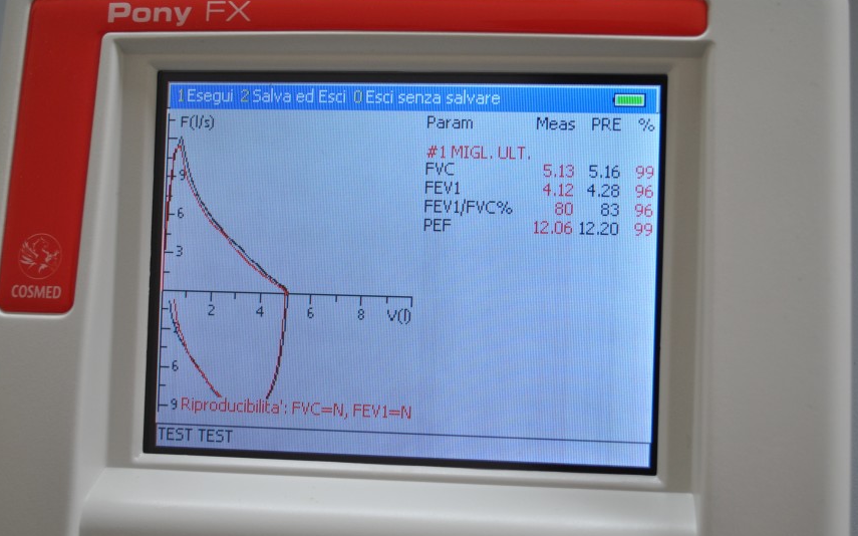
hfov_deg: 36.9
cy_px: 305
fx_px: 1286
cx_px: 445
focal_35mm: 55
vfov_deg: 23.5
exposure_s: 1/40
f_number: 4.5
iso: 200
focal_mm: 30
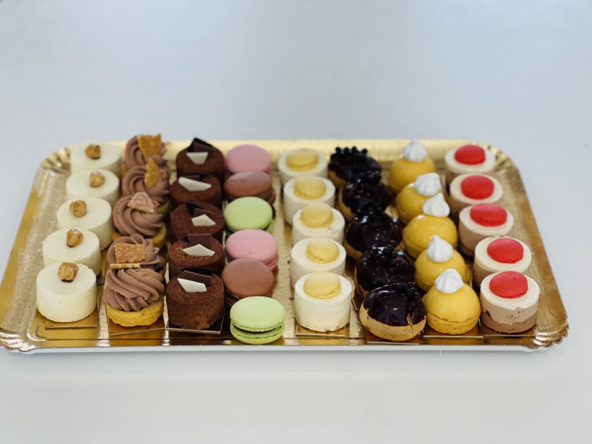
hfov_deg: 30.3
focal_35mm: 64
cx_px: 296
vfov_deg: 22.9
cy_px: 222
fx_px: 1095
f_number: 2.2
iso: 125
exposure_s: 1/100
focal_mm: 7.5
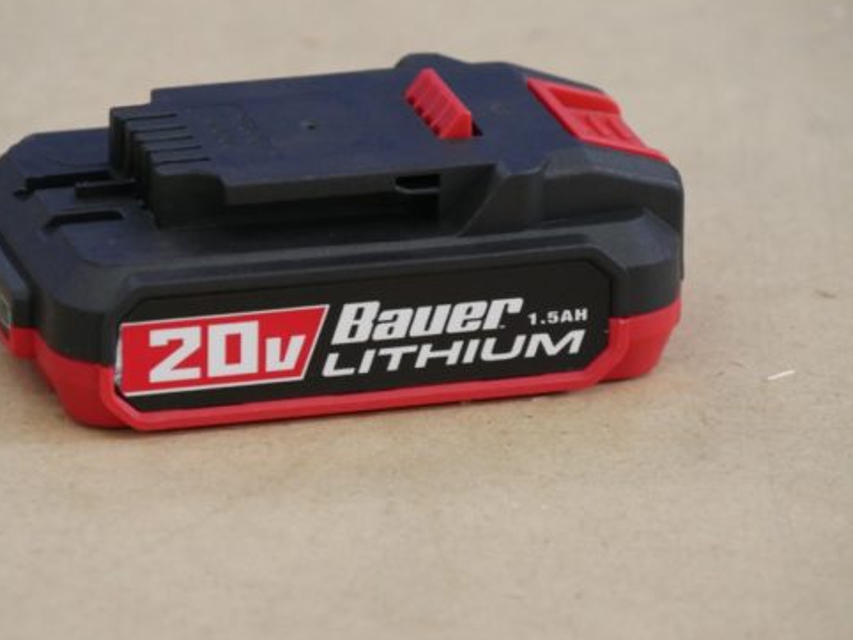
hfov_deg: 6.6
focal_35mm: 299
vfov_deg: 5.0
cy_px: 336
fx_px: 7372
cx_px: 374
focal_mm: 115
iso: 2500
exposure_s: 1/250
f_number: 5.5
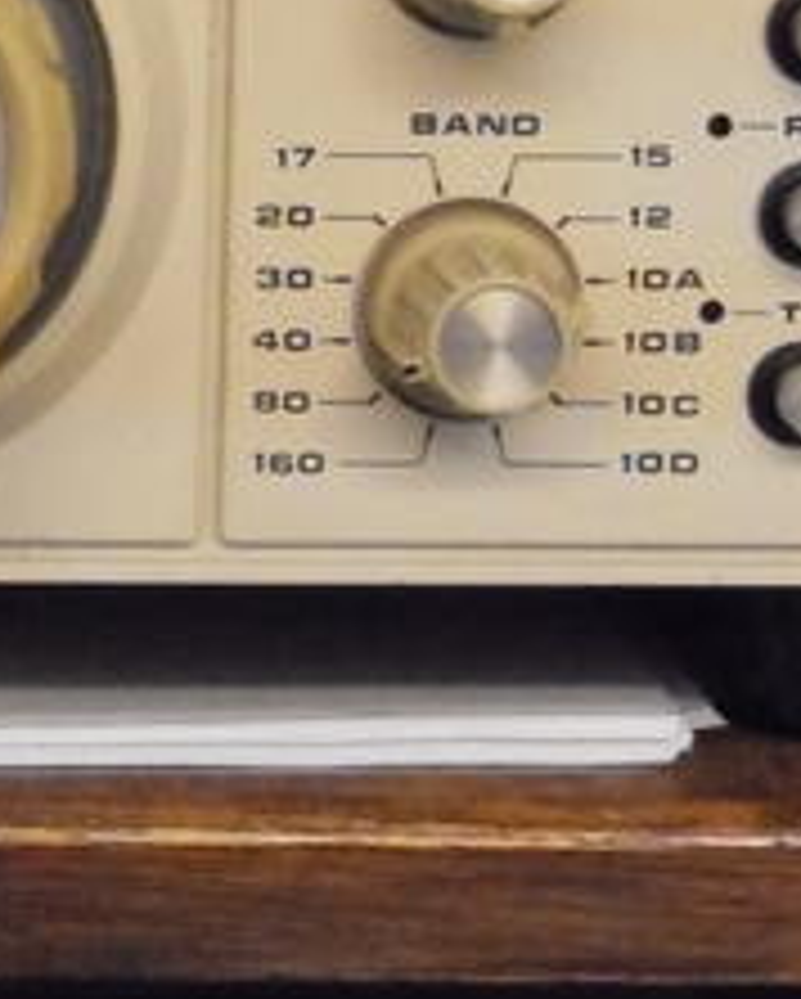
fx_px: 4676
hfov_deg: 9.5
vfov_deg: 12.2
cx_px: -387
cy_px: 328
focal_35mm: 158
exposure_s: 1/100
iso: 1600
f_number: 4.4
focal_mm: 8
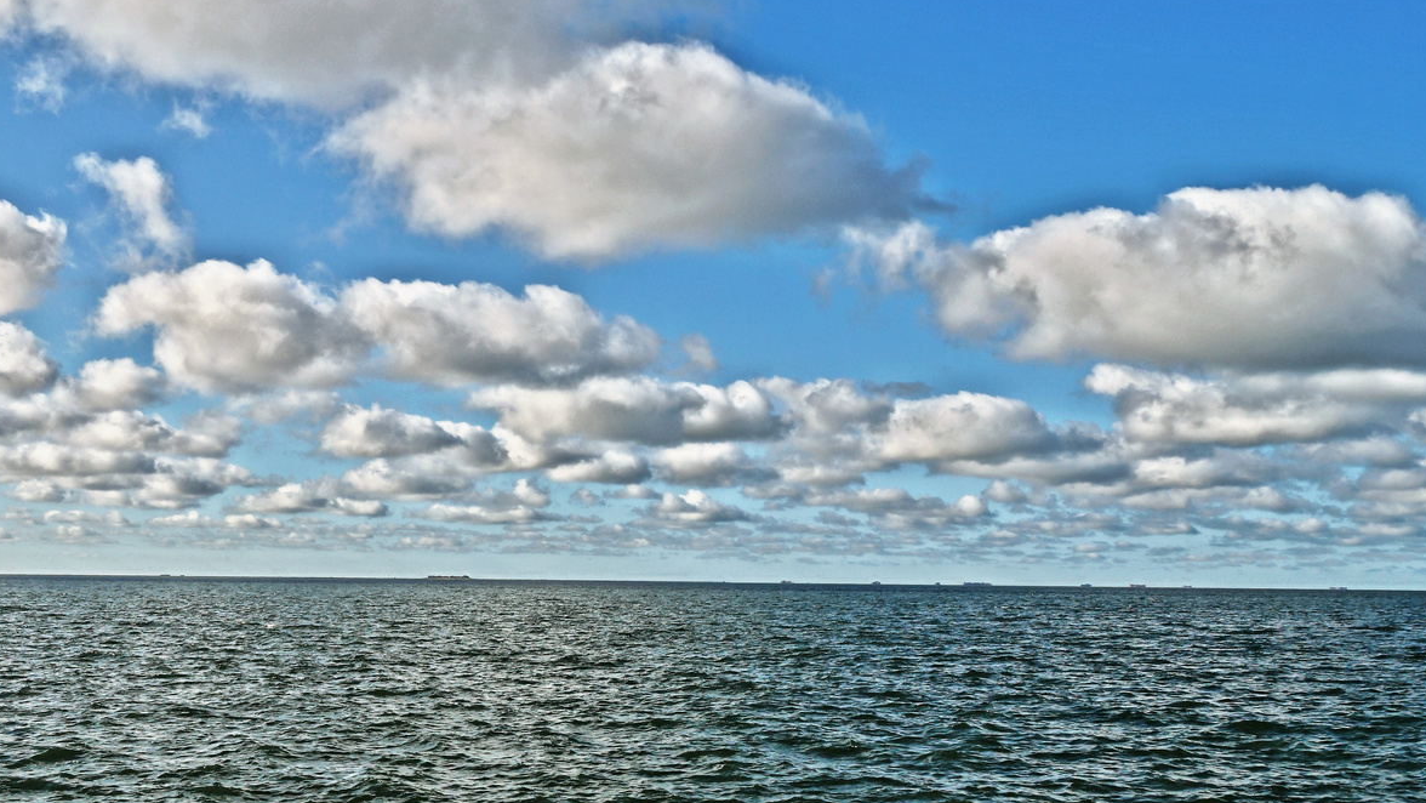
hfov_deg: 51.2
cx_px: 564
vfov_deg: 30.4
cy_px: 484
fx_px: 1475
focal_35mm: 39
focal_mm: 18
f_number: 8
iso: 100
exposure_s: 1/640
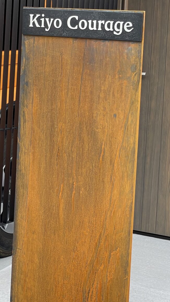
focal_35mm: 100
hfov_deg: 12.1
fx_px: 801
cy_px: 99
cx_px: 63
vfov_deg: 21.3
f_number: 2
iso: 25
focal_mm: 6
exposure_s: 1/124
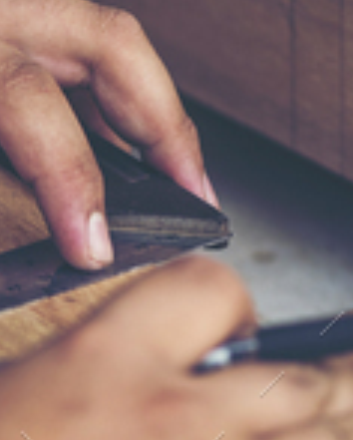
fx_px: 5148
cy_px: 224
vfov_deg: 4.9
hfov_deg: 3.9
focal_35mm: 395
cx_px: 108
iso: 320
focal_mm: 105
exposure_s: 1/500
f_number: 3.2
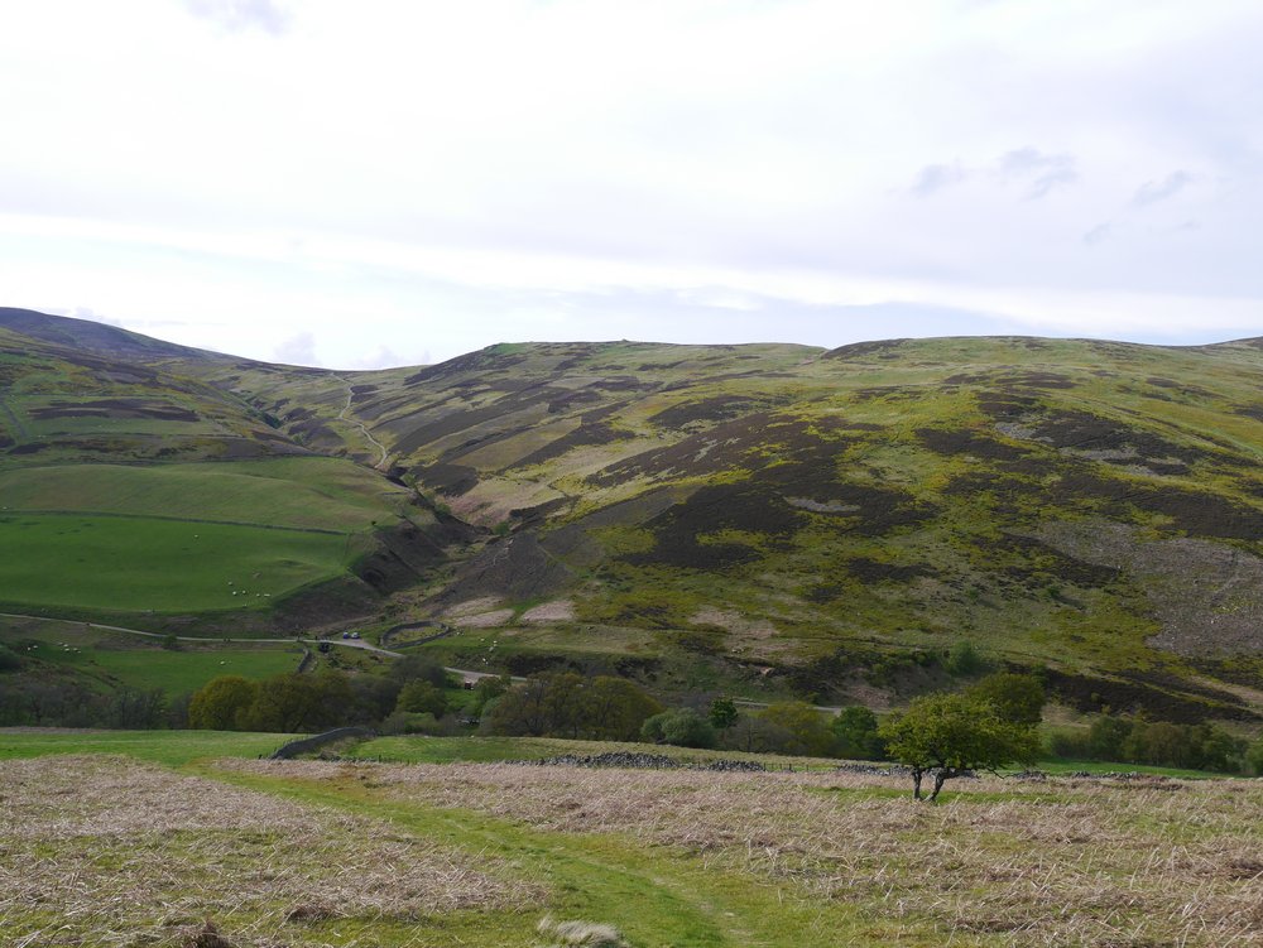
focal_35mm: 34
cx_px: 632
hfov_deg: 53.9
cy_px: 474
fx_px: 1241
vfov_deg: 41.8
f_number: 7.1
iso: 160
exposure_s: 1/320
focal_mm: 17
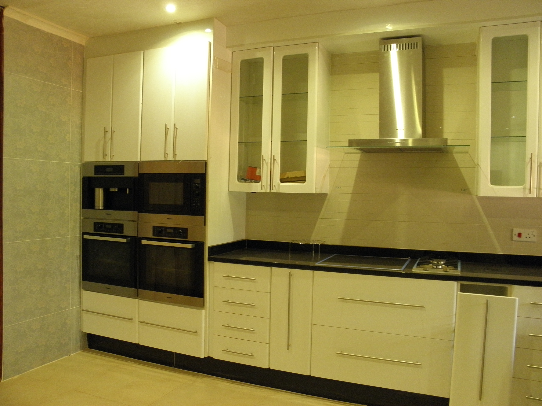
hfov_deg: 63.4
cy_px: 203
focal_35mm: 28
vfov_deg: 49.7
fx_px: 438
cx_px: 271
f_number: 3.5
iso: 250
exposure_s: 1/8
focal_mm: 5
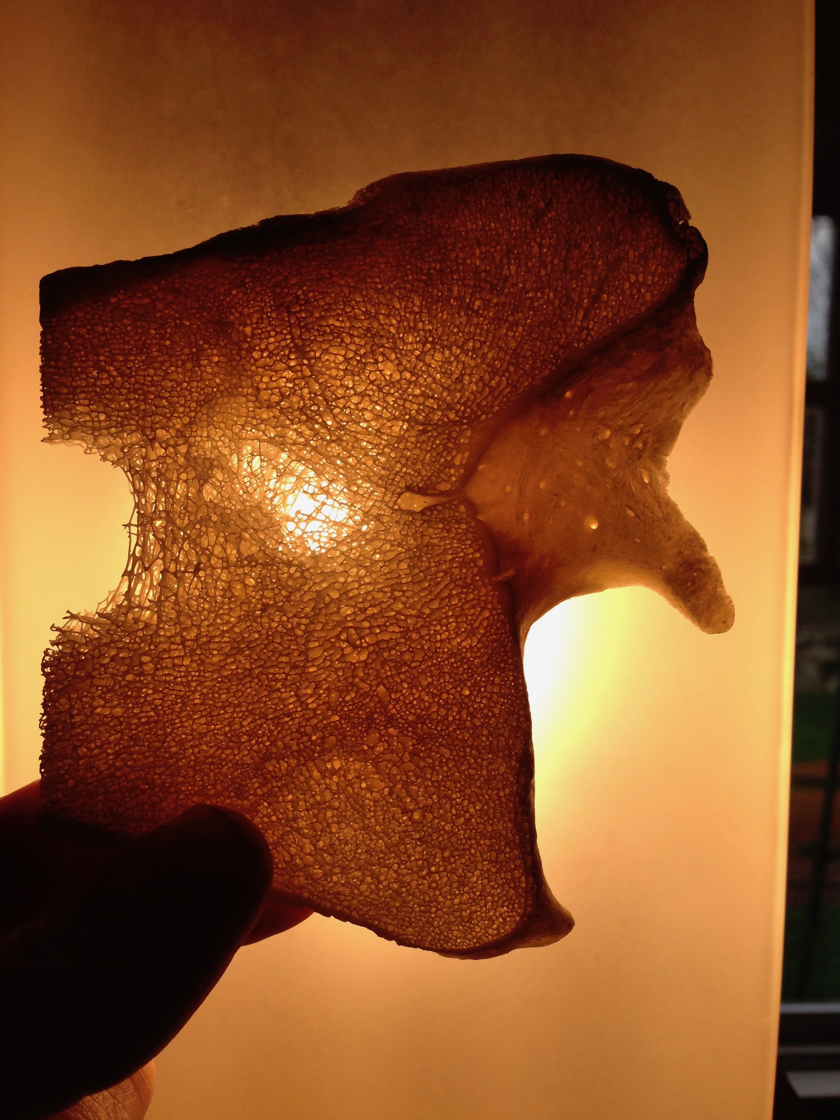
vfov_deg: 55.4
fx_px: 1068
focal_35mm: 33
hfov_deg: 42.9
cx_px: 420
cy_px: 560
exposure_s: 1/686
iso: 50
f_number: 2.4
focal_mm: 4.12
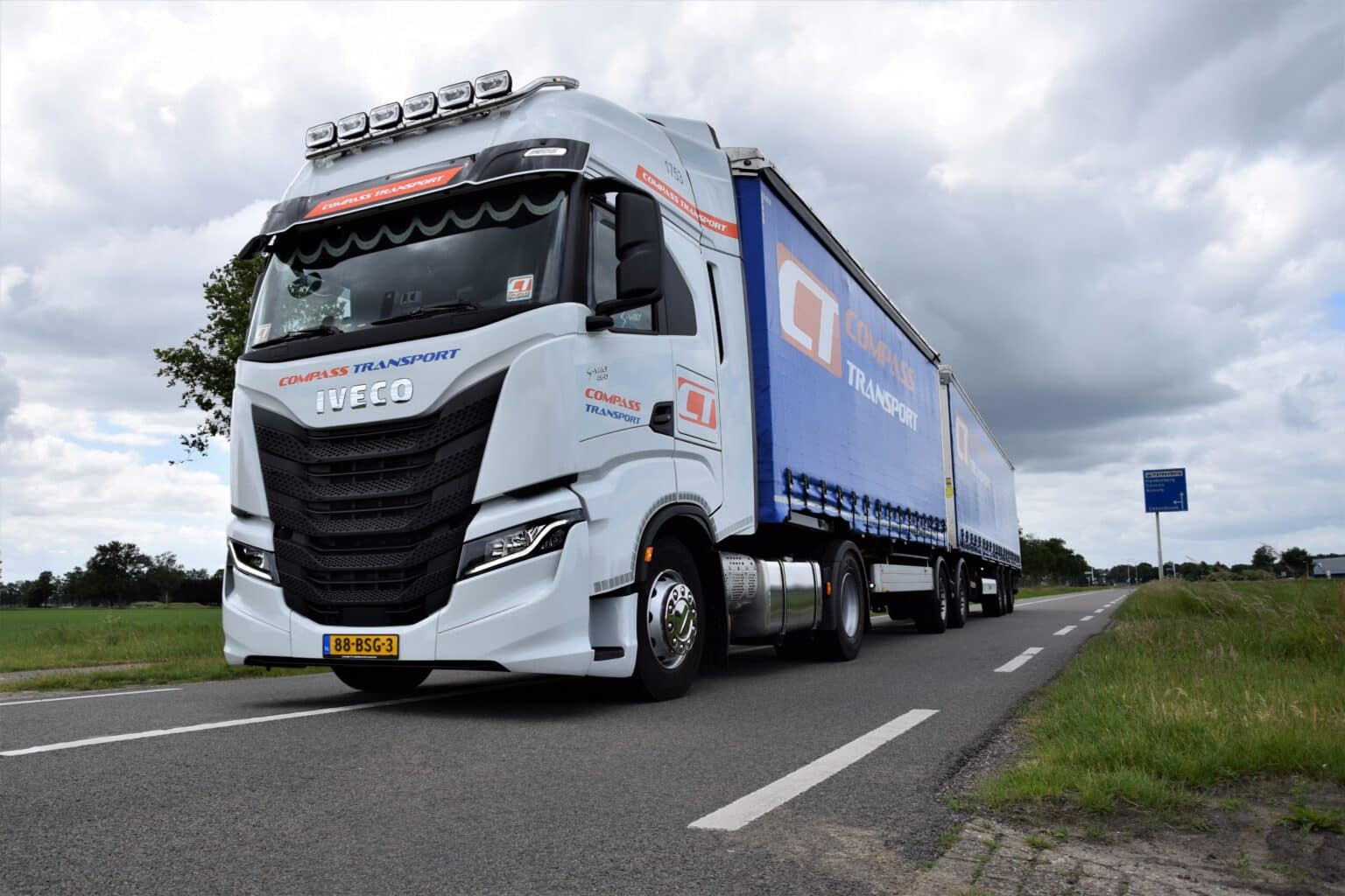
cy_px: 448
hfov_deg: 67.4
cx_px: 672
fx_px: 1009
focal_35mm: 27
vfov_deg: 47.9
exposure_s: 1/1600
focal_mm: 18
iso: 400
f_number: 6.3
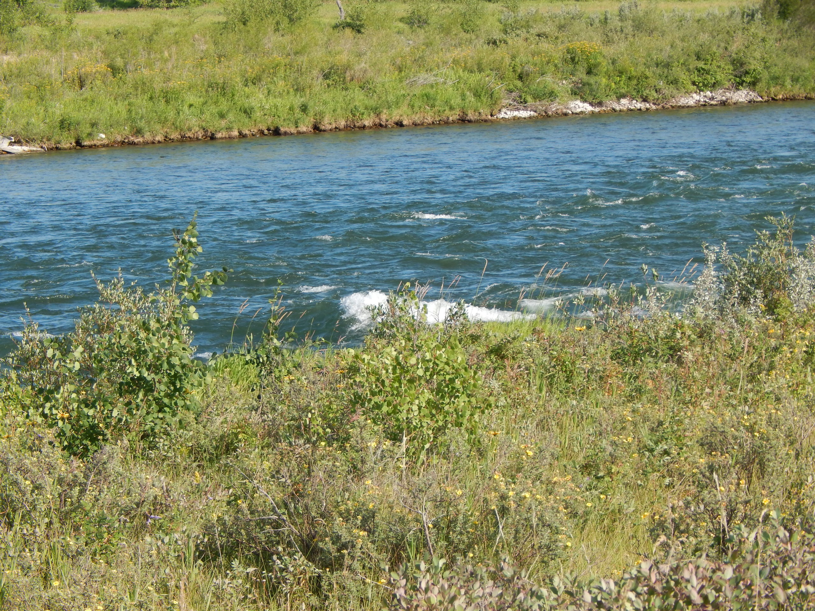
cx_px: 408
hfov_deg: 13.9
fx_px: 3343
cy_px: 306
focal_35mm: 142
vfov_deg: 10.4
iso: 125
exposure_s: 1/400
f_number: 4.9
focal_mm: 25.3
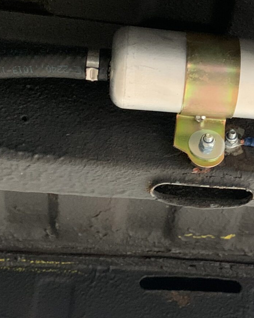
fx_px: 696
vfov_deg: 25.7
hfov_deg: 19.9
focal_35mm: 74
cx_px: 268
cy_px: 154
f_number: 1.8
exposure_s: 1/30
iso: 640
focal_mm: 4.25
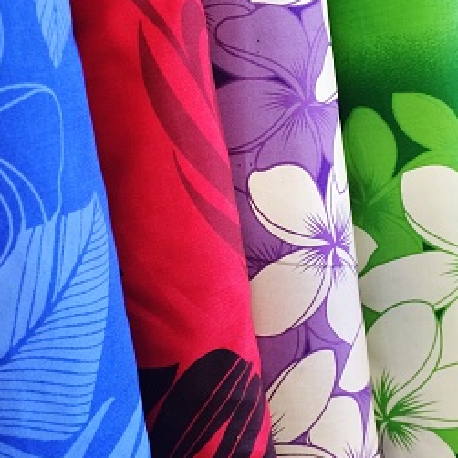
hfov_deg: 34.5
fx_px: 733
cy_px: 158
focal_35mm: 49
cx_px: 286
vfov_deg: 34.4
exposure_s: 1/33
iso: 64
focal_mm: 4.15
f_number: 2.2
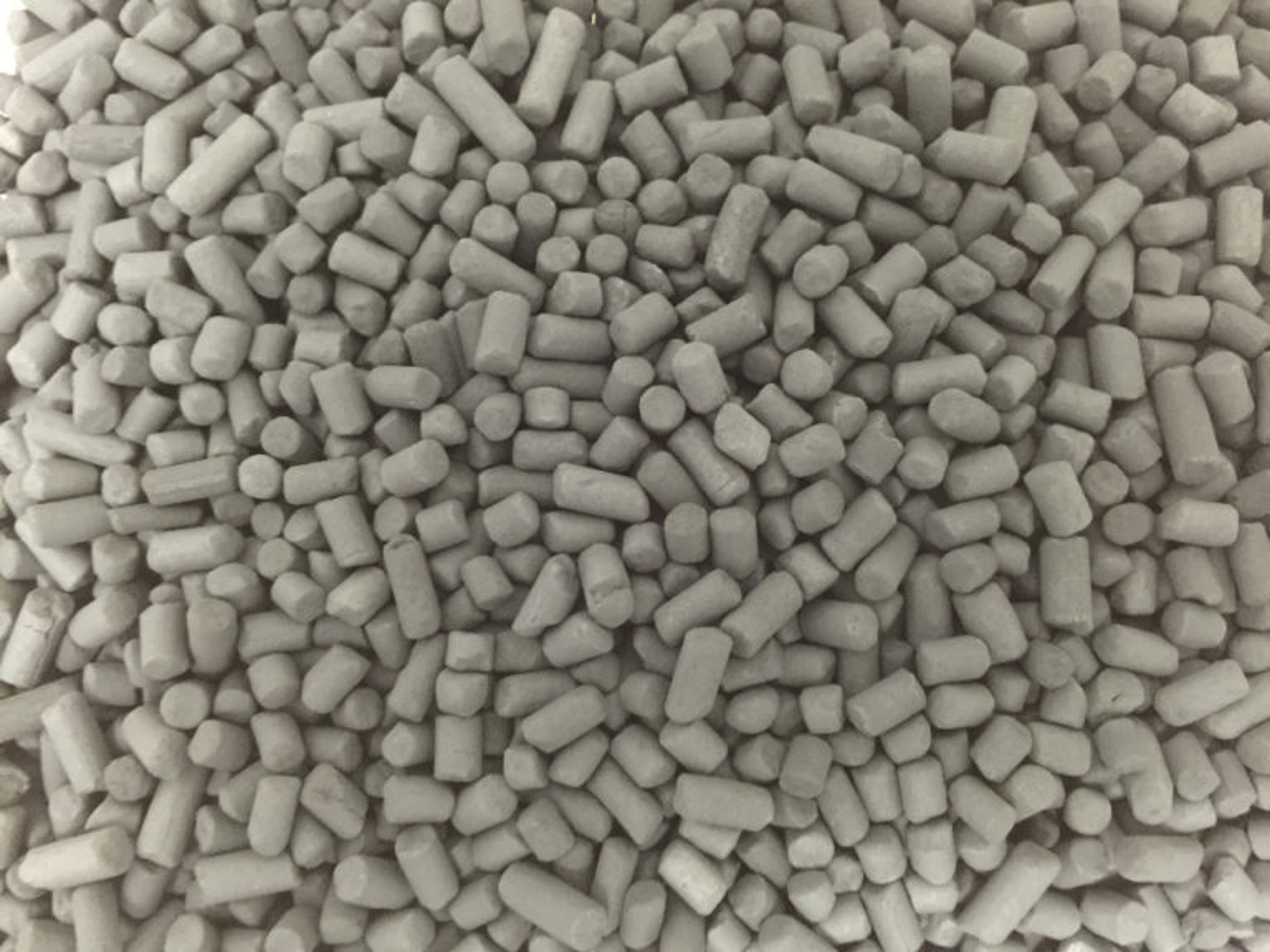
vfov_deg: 48.2
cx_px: 635
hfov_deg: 61.7
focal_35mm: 29
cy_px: 476
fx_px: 1064
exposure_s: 1/4
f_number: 2.2
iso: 125
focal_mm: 4.15
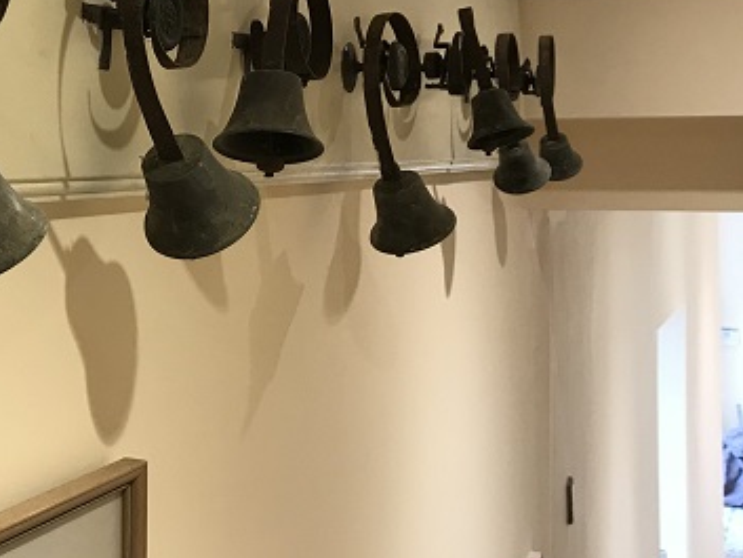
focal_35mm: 64
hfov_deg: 28.7
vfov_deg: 22.8
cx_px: 35
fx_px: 1374
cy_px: 172
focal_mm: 3.99
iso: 32
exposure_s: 1/20
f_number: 1.8
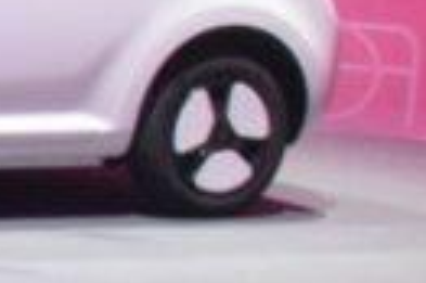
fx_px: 2494
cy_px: 132
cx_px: -1171
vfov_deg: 6.5
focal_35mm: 211
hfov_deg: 7.5
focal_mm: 18
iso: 3200
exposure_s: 1/10
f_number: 22
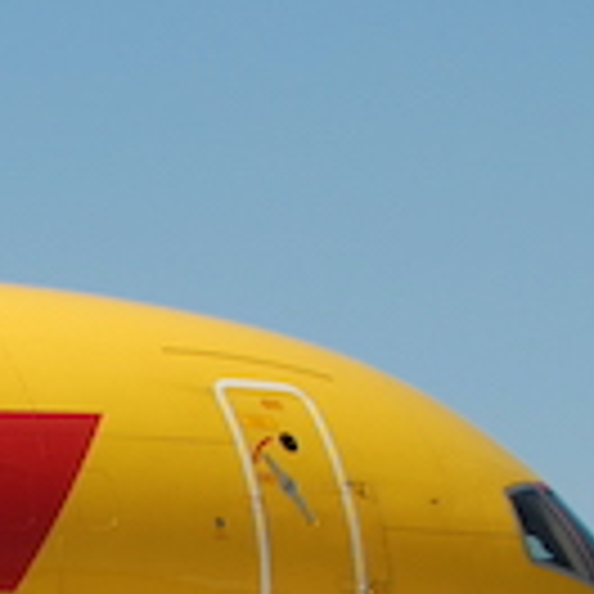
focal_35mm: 328
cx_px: -1161
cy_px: 578
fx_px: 6368
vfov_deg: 5.3
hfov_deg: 5.1
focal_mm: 34
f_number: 9
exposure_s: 1/320
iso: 100
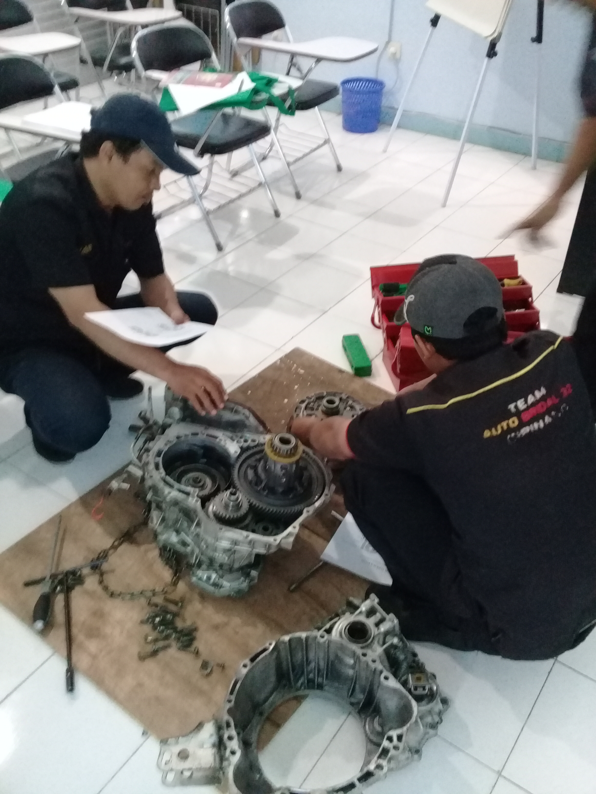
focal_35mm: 31
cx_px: 298
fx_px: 712
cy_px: 397
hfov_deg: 45.4
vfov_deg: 58.4
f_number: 2.2
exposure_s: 1/17
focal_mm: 3.3
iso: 500
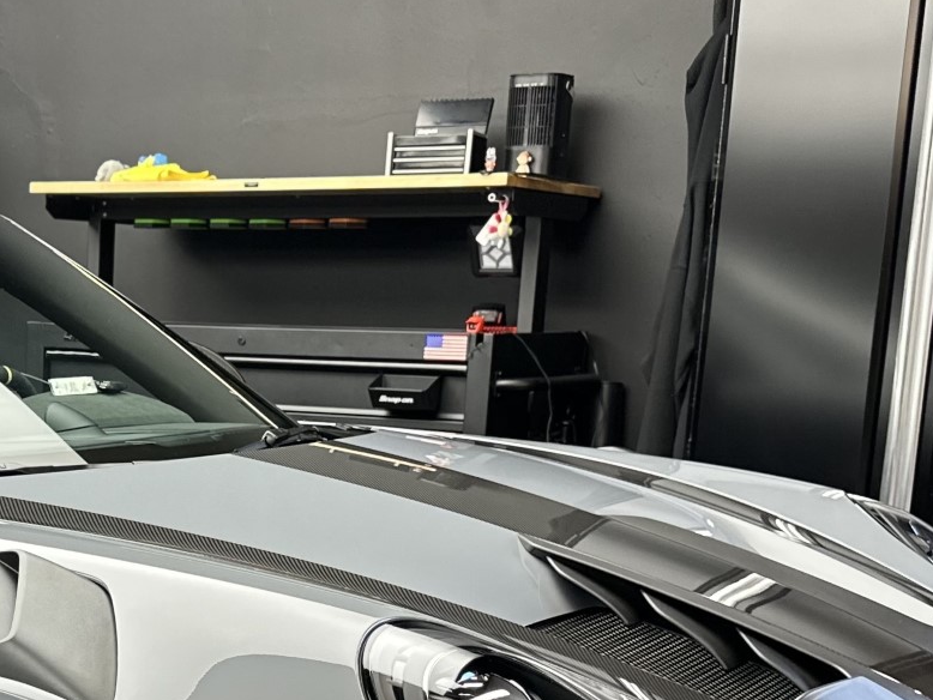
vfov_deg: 19.3
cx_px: 18
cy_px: 719
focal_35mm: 74
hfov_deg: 25.2
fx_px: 1995
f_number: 1.78
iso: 160
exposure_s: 1/120
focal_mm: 6.86
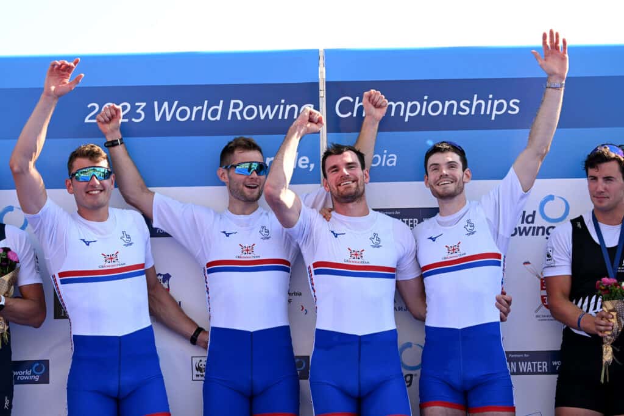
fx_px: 1733
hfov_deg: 20.4
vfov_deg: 13.7
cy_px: 208
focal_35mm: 100
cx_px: 312
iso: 500
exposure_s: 1/400
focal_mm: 100
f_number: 8
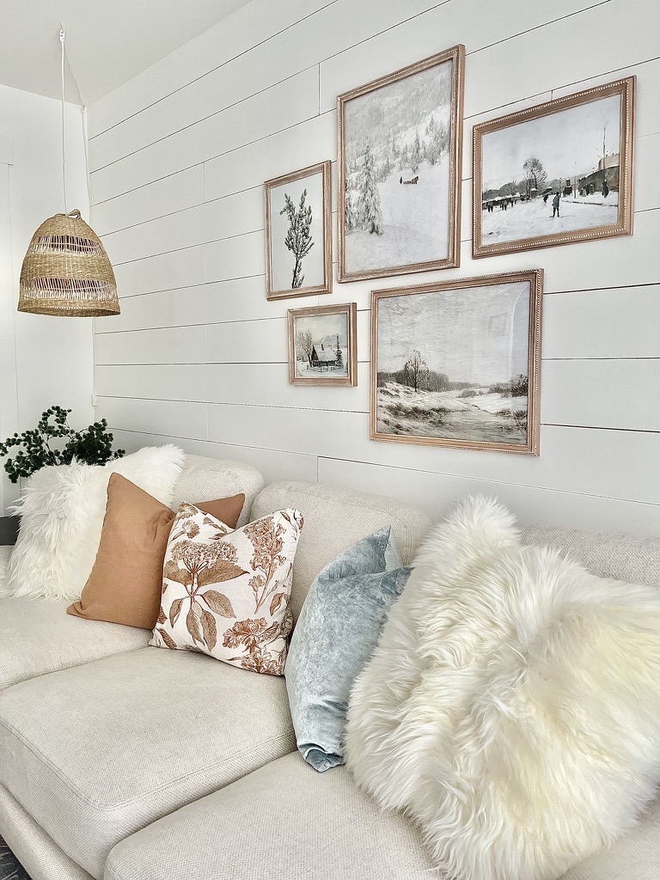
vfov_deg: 67.3
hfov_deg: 53.1
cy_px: 440
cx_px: 330
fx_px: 661
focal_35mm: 26
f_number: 1.6
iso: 160
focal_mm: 5.1
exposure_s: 1/60
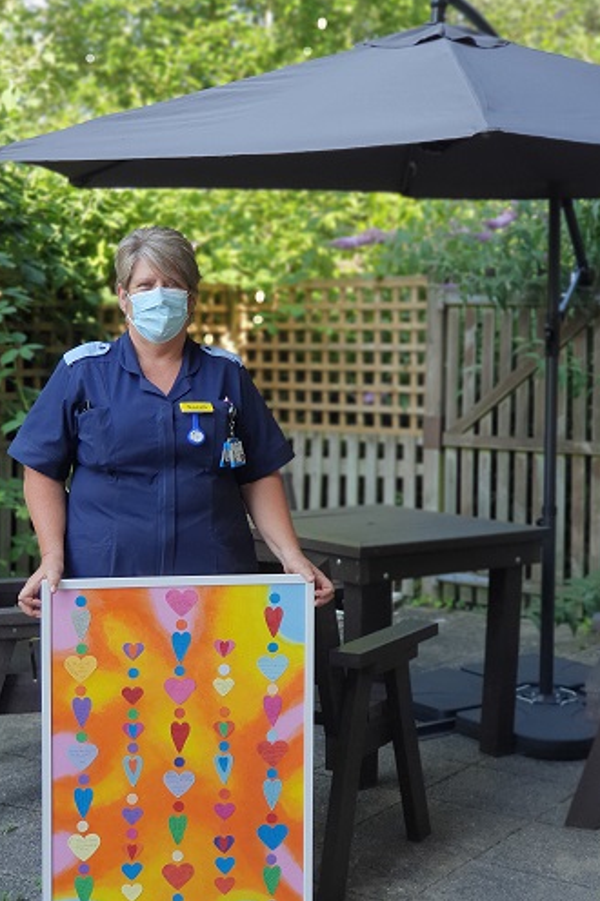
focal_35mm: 55
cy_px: 447
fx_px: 1377
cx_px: 287
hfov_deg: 24.6
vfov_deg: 36.3
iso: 40
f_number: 2.4
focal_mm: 6
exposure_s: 1/129
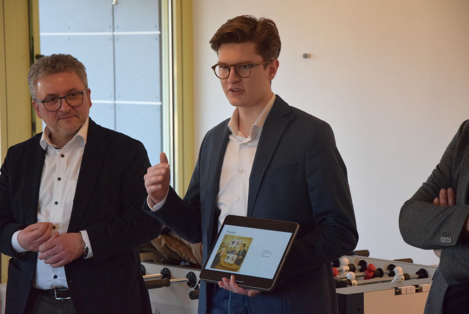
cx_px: 234
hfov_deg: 16.1
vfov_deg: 10.8
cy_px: 157
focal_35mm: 128
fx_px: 1662
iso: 3200
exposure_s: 1/125
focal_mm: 85
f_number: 5.6
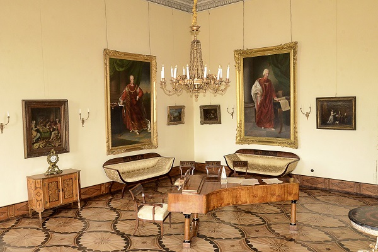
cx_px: 189
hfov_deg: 61.9
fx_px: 315
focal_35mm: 30
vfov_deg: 43.6
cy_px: 126
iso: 4000
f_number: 10
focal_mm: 20
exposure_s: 1/40
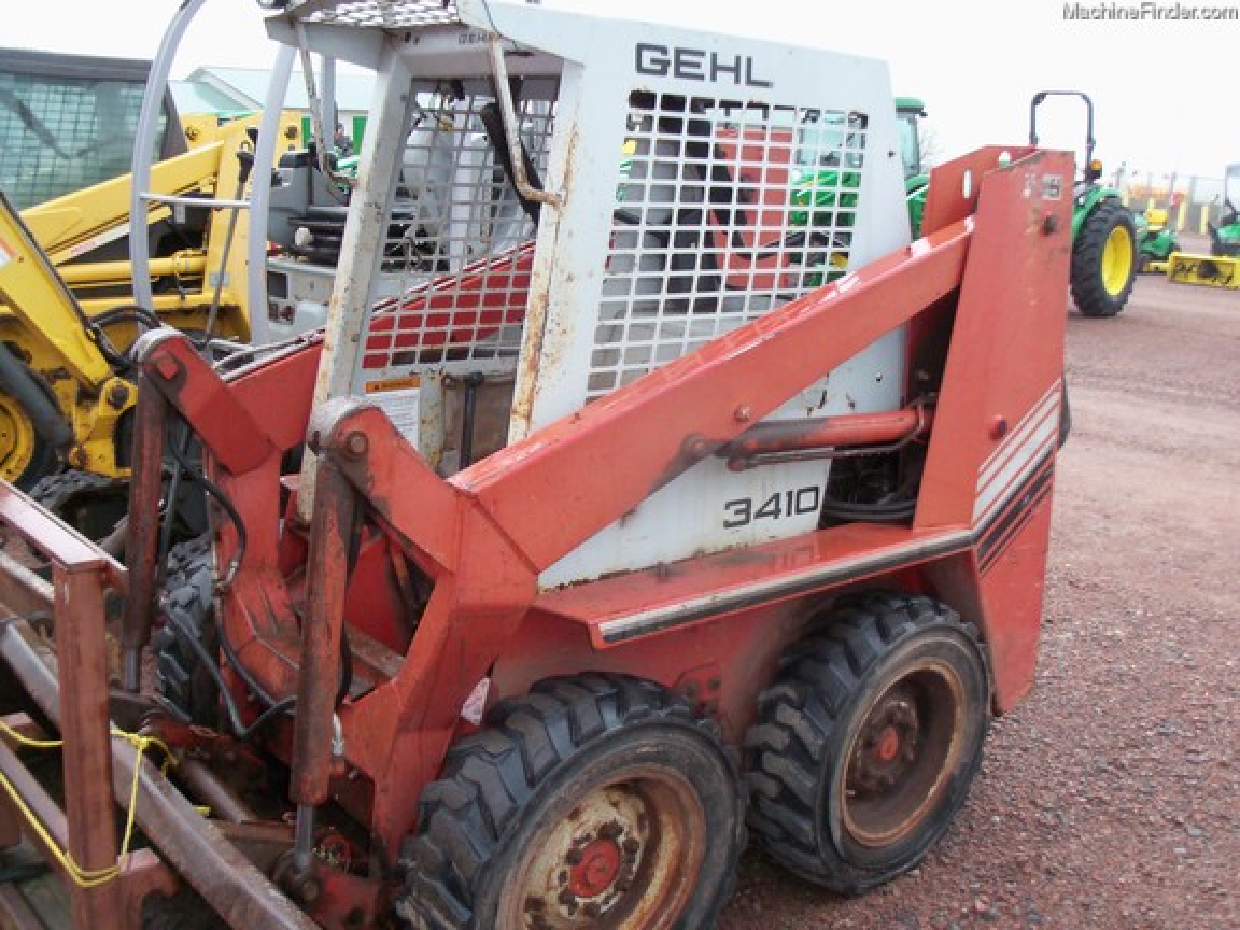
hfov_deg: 52.6
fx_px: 1254
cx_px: 620
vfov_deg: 40.7
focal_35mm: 35
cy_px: 465
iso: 200
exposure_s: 1/30
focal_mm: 6.3
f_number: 3
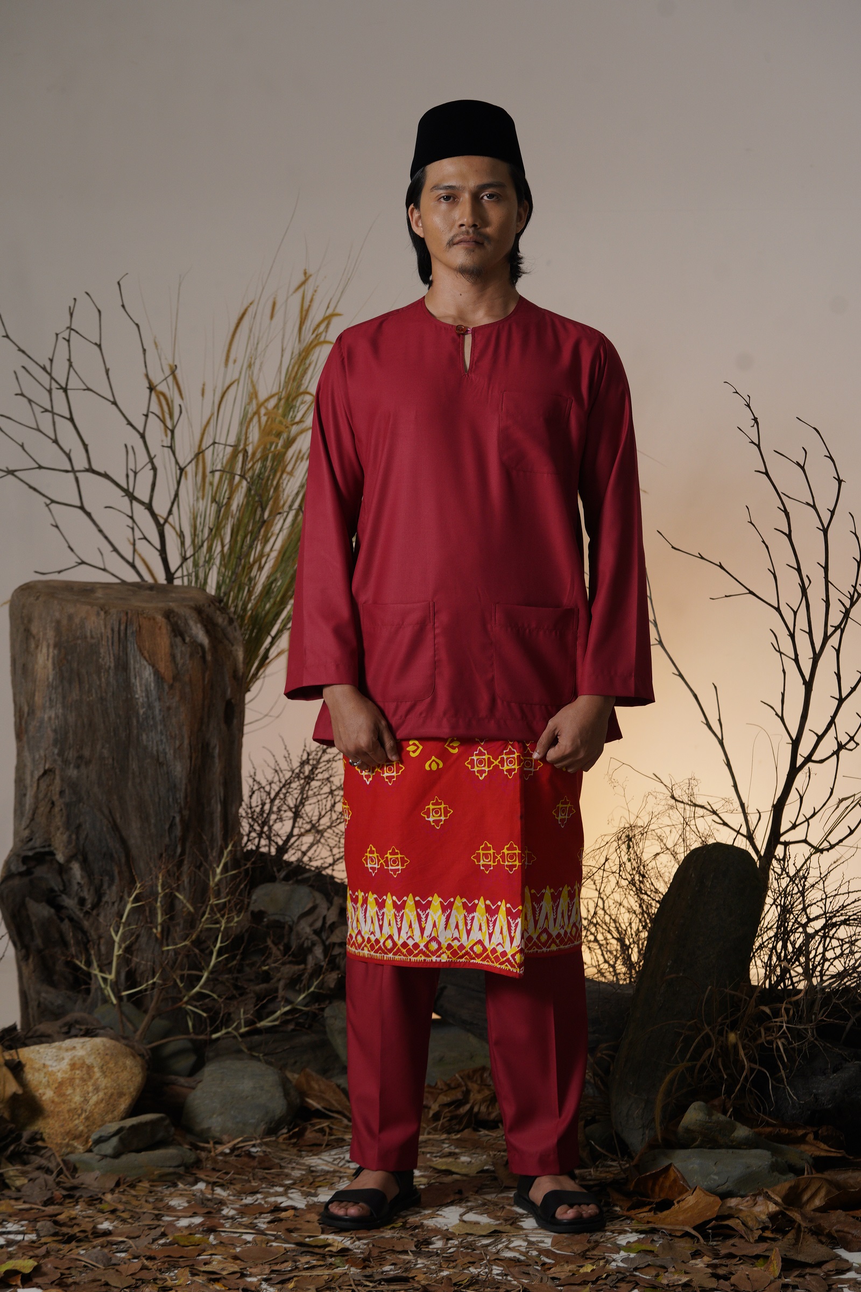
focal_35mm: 90
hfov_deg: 15.2
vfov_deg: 22.6
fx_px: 3228
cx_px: 430
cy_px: 646
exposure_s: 1/125
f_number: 5.6
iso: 800
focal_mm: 90
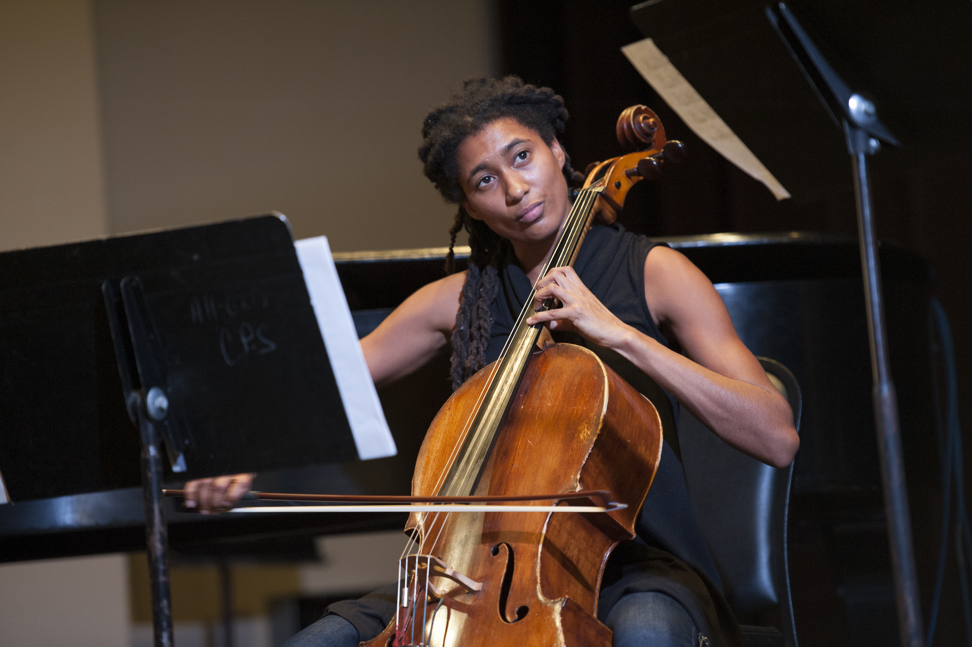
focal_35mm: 180
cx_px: 486
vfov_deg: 7.6
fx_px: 4857
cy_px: 324
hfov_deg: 11.4
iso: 1600
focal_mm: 180
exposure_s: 1/80
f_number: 2.8
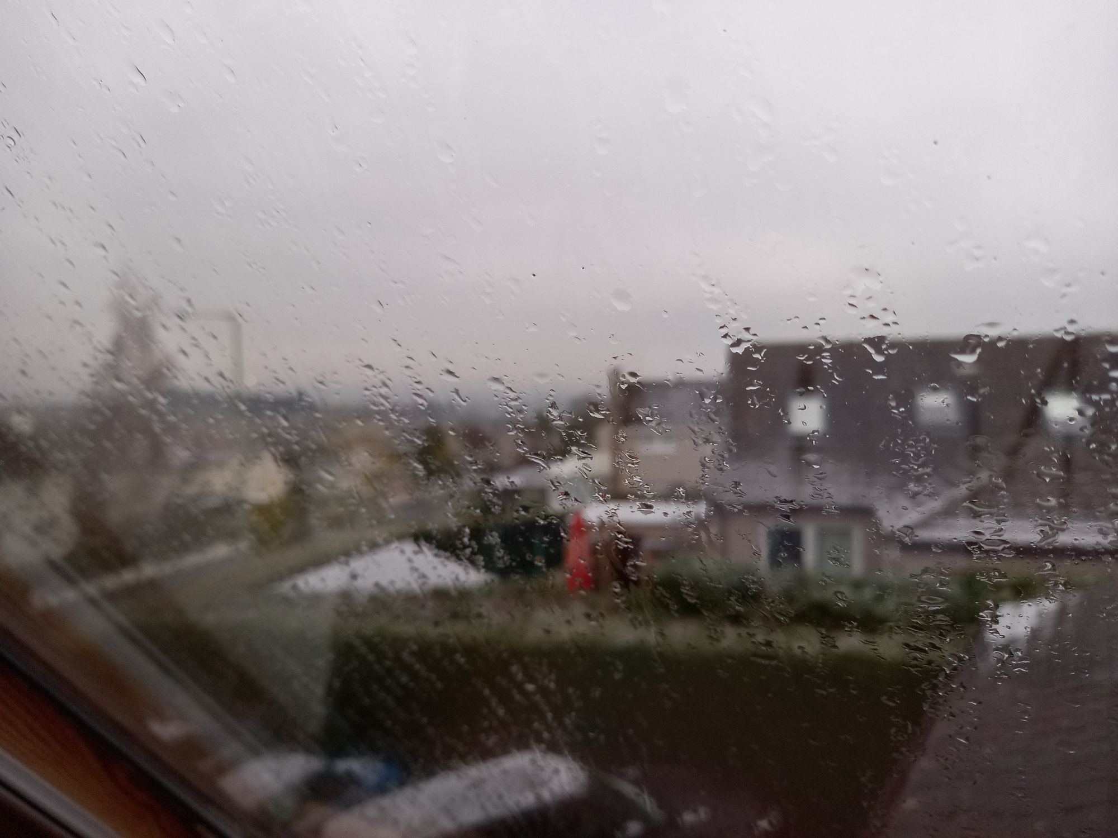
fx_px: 807
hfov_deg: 69.4
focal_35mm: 25
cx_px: 559
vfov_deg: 54.9
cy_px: 419
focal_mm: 4.6
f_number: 2
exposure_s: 1/50.3
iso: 100
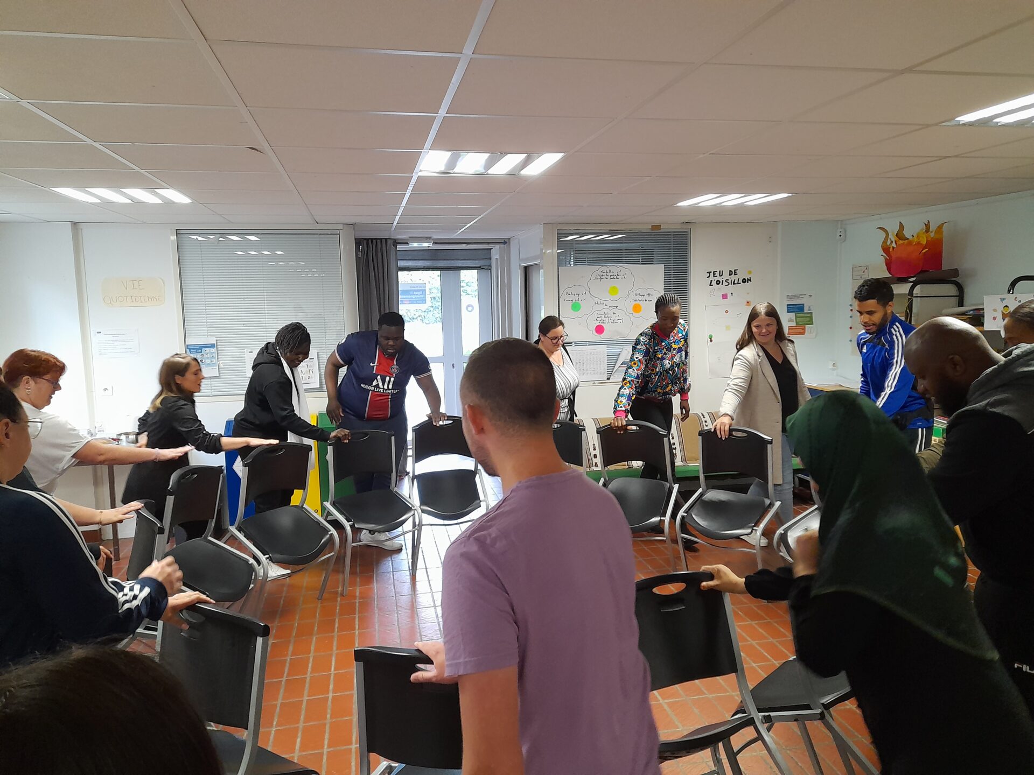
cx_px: 517
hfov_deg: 69.4
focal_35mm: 25
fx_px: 747
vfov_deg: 54.9
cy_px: 388
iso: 250
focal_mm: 4.6
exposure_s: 1/50
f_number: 2
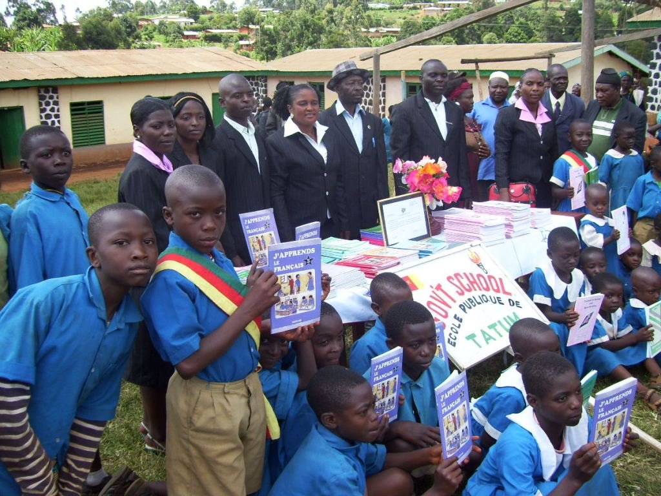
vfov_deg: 39.7
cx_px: 330
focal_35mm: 36
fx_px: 687
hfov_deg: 51.4
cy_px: 248
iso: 80
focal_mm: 6
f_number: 2.7
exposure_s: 1/500
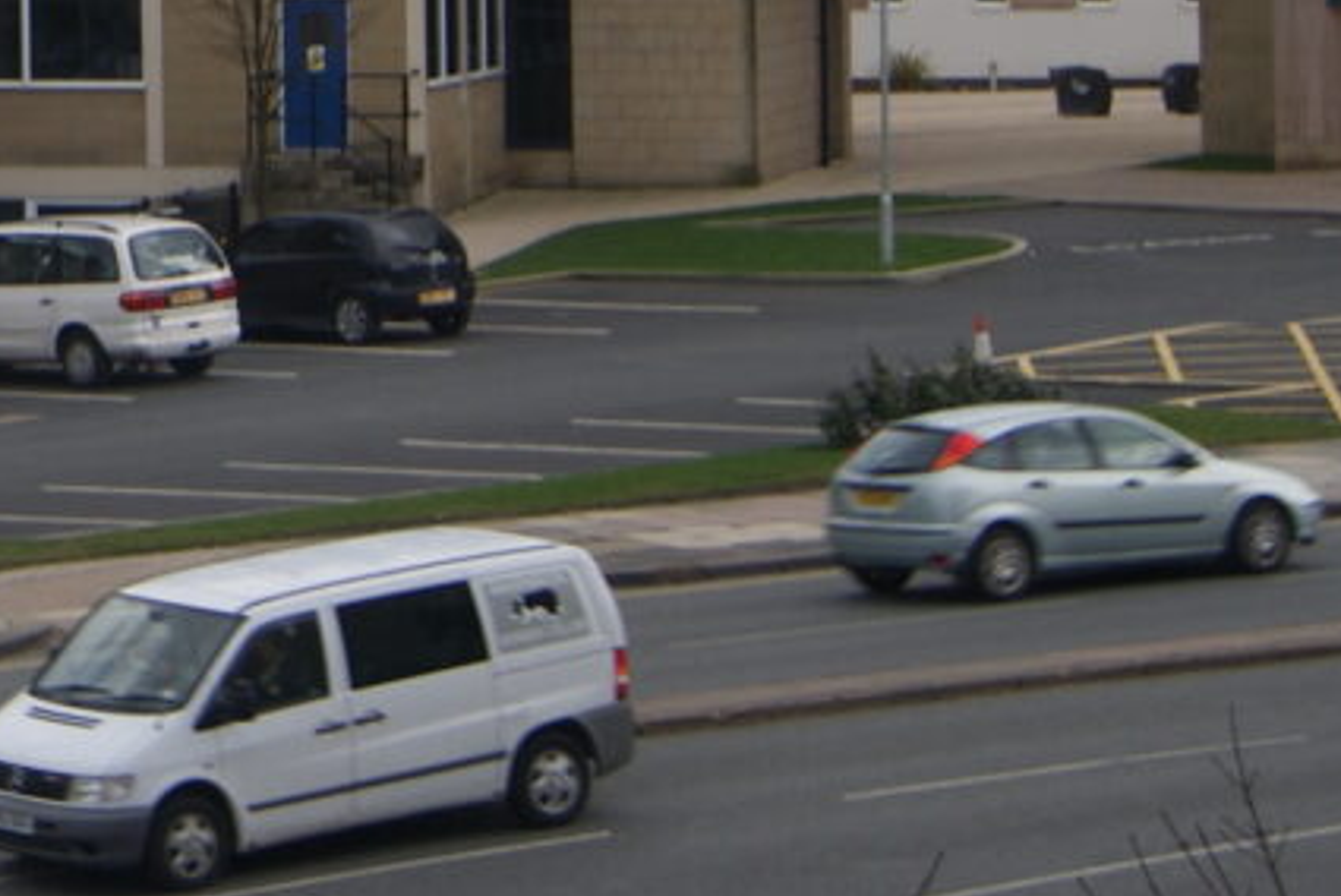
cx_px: -1098
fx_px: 8424
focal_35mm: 226
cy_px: -740
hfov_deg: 8.7
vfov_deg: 6.0
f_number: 10
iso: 100
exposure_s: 1/100
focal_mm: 40
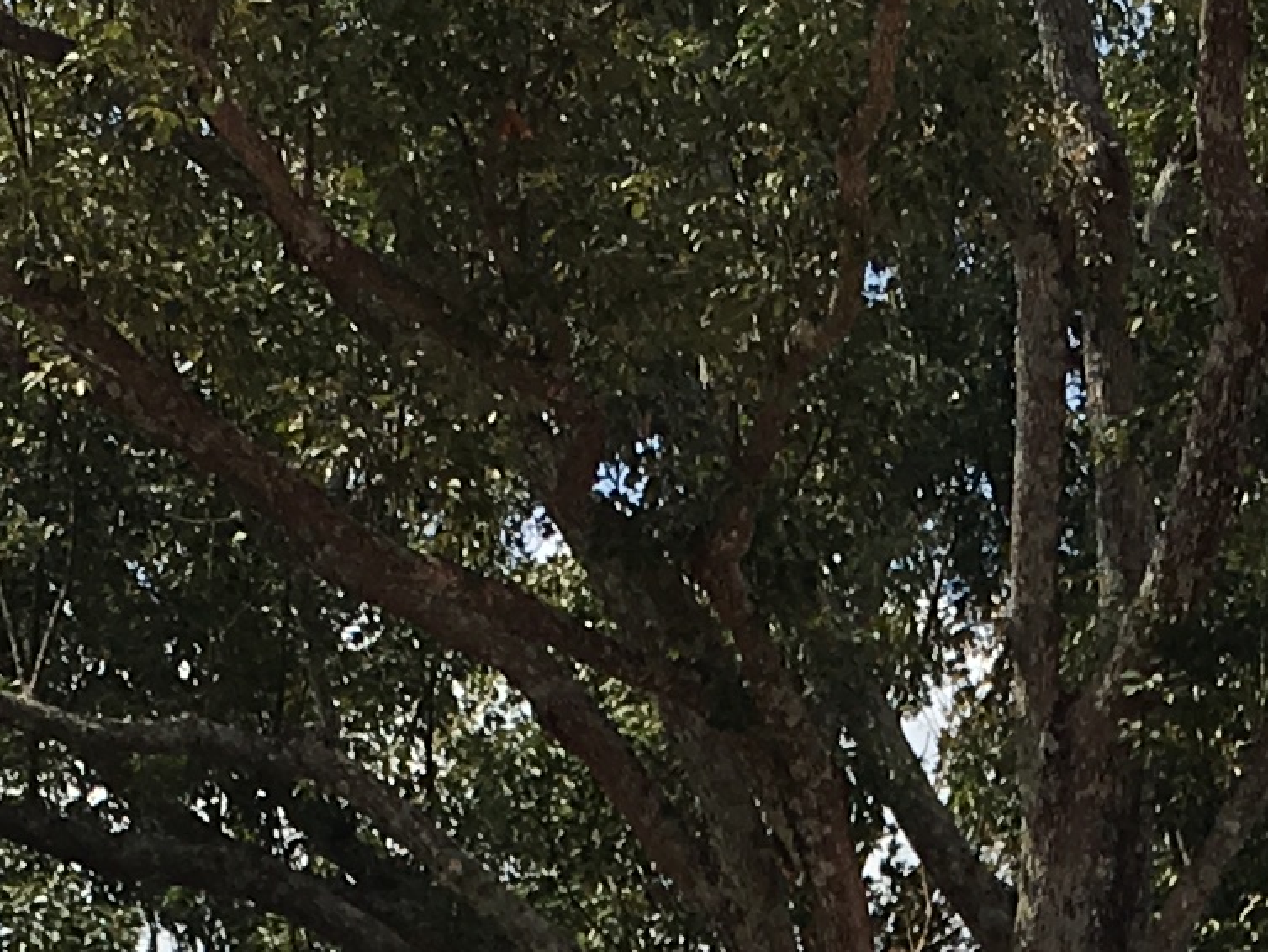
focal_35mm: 155
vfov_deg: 8.9
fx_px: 5680
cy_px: 2071
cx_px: 881
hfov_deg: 12.7
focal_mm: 4.15
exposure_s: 1/1637
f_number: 2.2
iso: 25
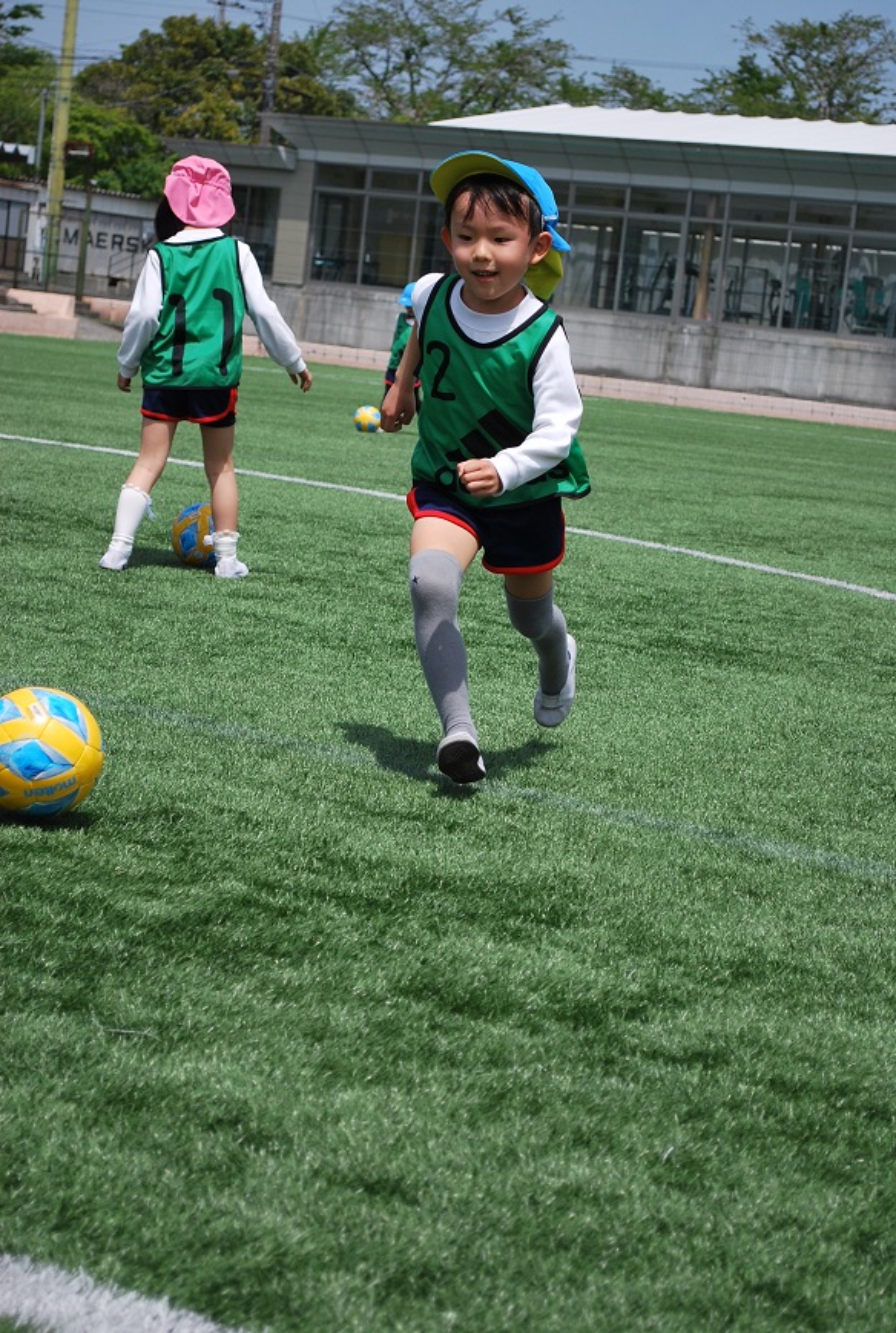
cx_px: 448
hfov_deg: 16.6
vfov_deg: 24.6
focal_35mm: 82
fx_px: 3063
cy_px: 666
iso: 200
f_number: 5.6
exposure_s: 1/1000
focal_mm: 55
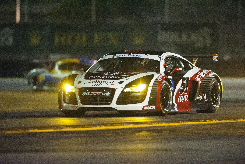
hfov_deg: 5.1
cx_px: 122
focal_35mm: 401
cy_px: 82
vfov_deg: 3.4
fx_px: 2729
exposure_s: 1/1000
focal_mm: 400
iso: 25600
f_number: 2.8
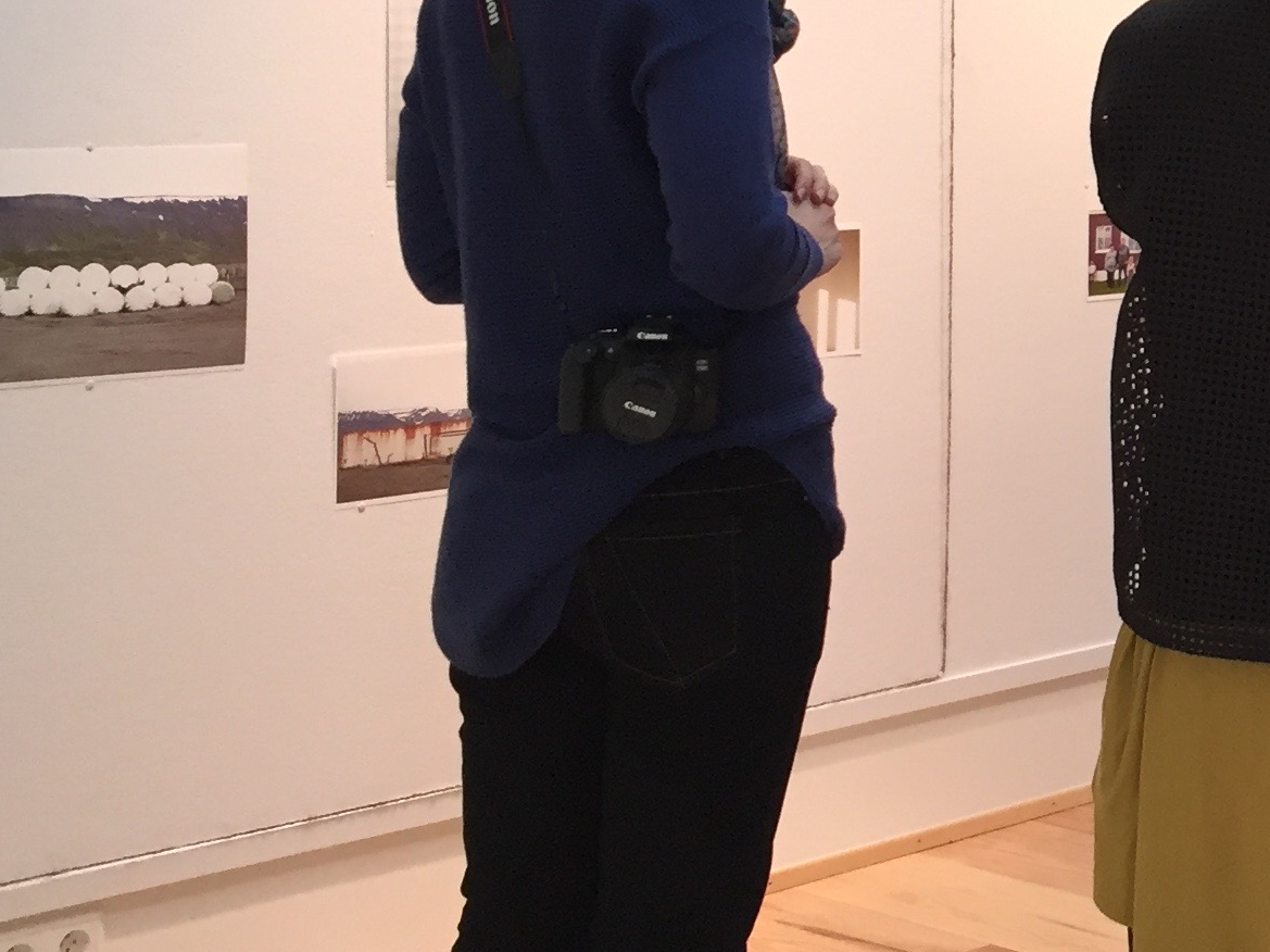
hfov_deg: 22.1
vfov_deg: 18.0
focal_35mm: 81
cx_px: 1571
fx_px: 2971
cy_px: 138
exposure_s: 1/33
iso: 40
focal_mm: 4.15
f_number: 2.2
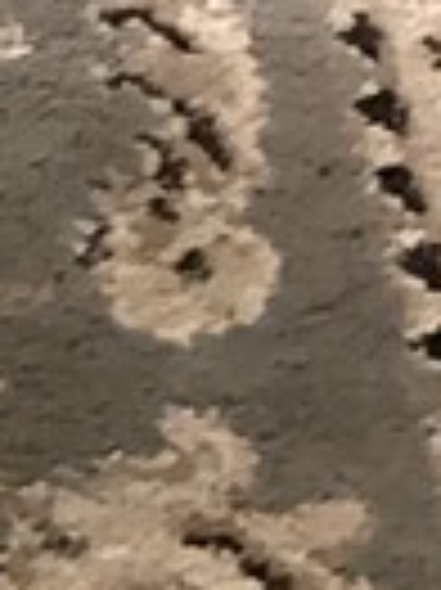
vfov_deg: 8.2
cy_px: 257
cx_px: -1166
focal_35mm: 242
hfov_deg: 5.5
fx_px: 4117
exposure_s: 1/15
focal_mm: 3.3
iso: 800
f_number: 2.4
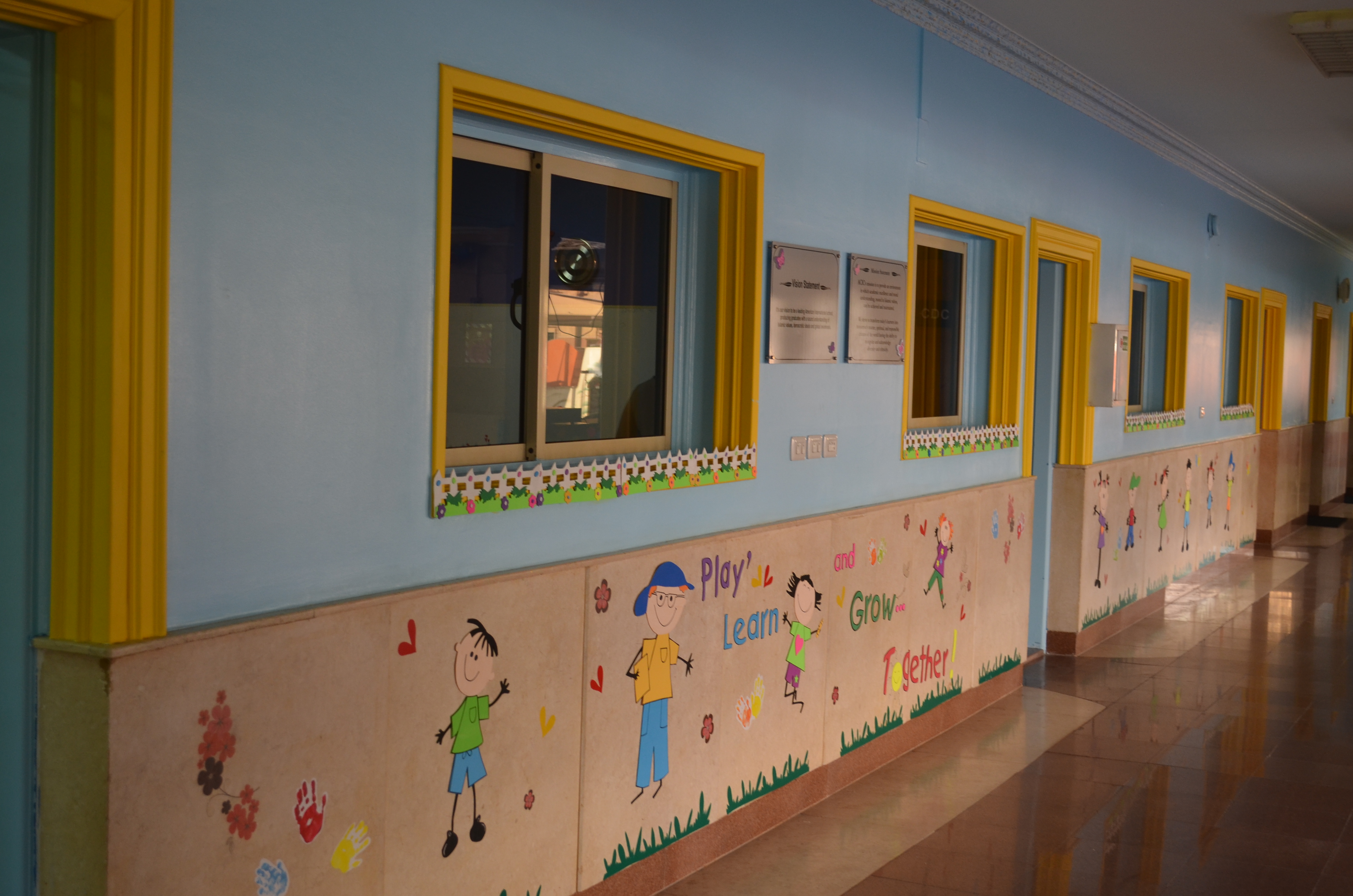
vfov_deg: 28.0
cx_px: 676
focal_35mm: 48
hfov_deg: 41.2
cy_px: 448
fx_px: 1800
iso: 400
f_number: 4.8
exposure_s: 1/80
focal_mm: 32
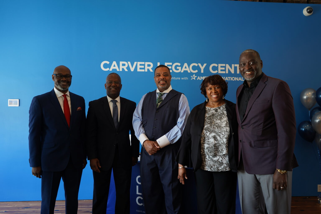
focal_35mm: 29
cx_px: 160
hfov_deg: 63.7
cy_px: 107
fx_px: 259
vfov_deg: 45.0
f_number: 3.5
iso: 100
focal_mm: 29
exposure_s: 1/25
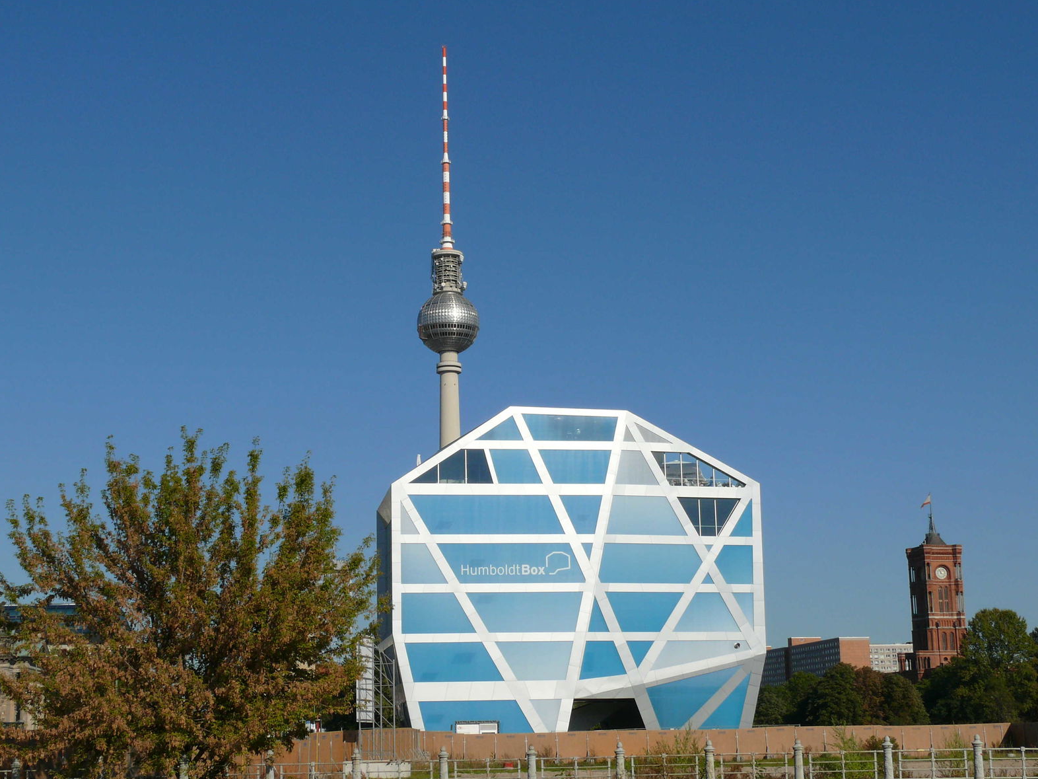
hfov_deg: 33.8
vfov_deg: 25.7
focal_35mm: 57
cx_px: 522
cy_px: 392
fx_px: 1709
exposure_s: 1/500
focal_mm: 11.1
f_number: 8
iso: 100
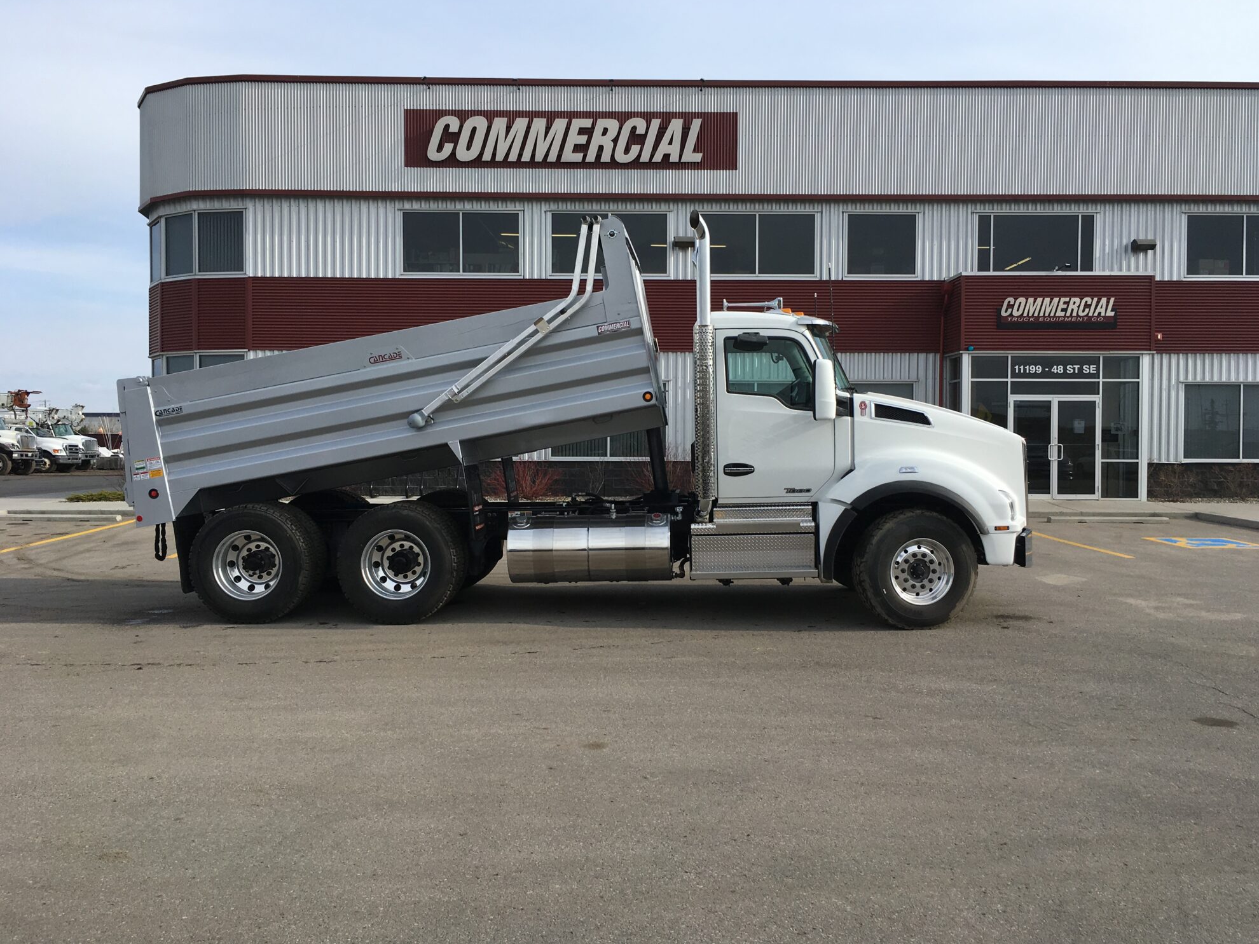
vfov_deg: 46.8
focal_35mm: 30
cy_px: 460
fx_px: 1091
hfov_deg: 60.0
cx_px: 641
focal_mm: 4.15
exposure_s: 1/1425
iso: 25
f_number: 2.2
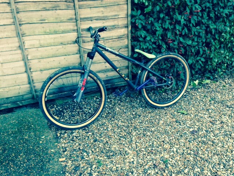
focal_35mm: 33
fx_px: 223
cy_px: 88
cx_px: 117
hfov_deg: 55.4
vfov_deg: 42.9
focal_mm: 4.12
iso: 64
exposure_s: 1/60
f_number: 2.4
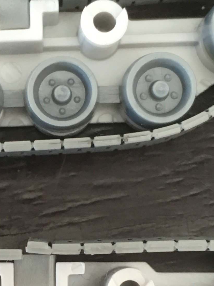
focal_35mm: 106
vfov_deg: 18.4
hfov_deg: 13.8
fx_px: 874
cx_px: 24
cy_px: 236
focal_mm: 4.15
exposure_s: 1/33
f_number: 2.2
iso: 100
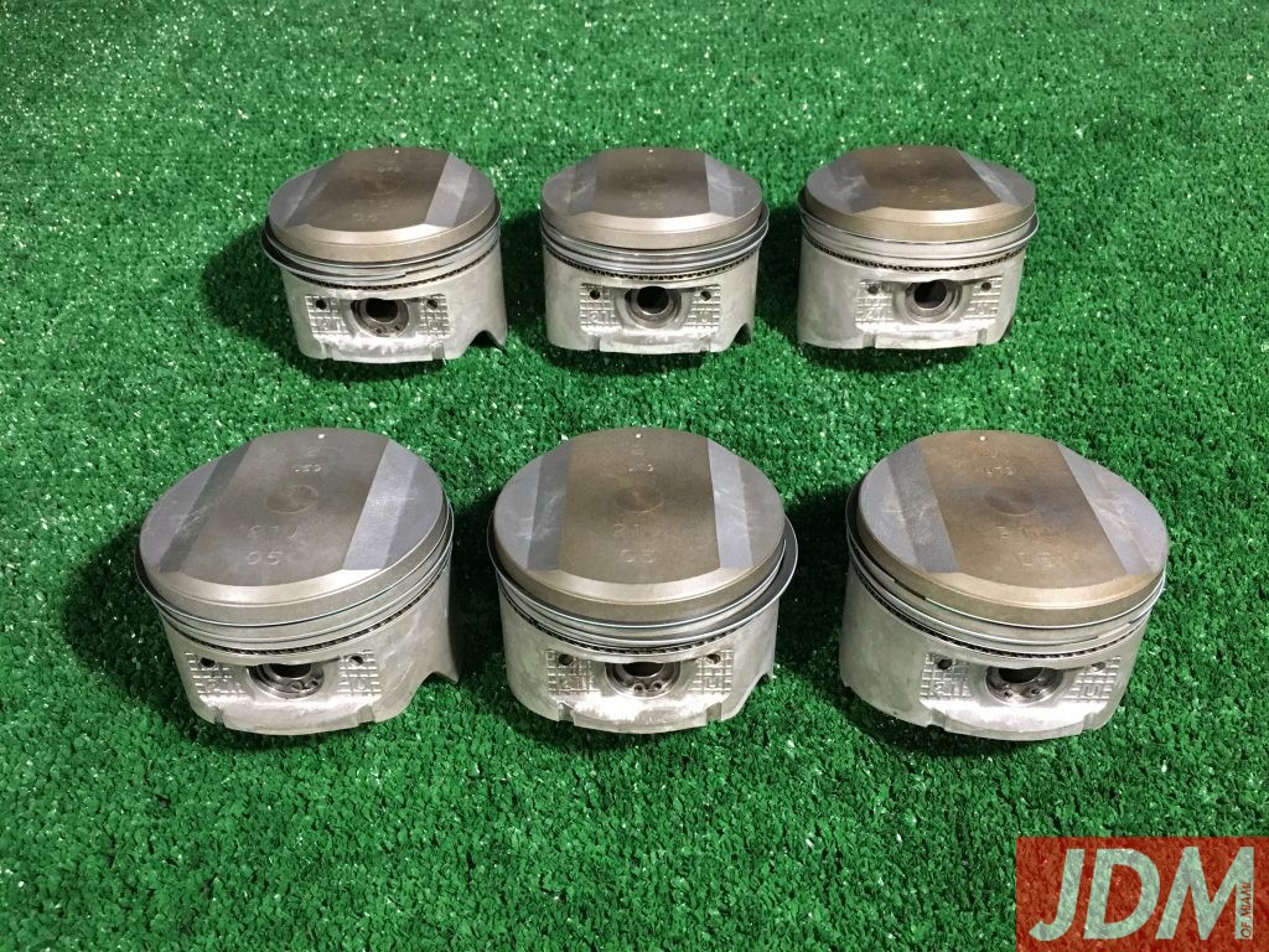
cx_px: 634
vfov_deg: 48.2
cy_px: 476
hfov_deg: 61.7
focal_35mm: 29
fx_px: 1063
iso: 200
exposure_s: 1/30
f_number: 2.2
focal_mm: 4.15
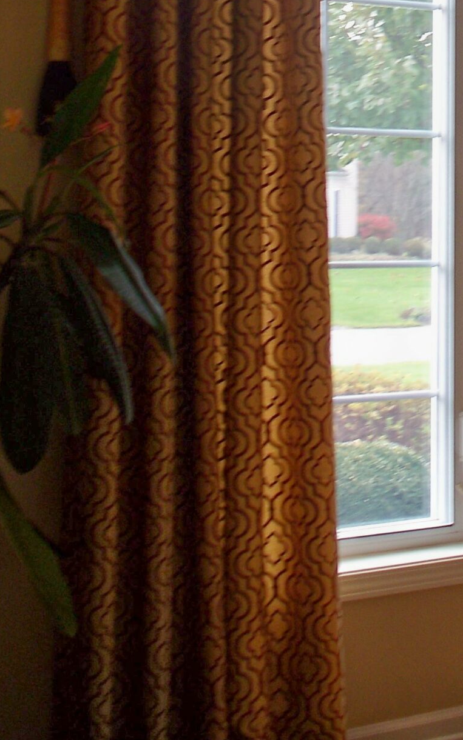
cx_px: 572
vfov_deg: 24.6
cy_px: -7
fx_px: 1615
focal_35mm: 80
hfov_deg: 15.6
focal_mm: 7.54
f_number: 2.8
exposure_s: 1/60
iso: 100
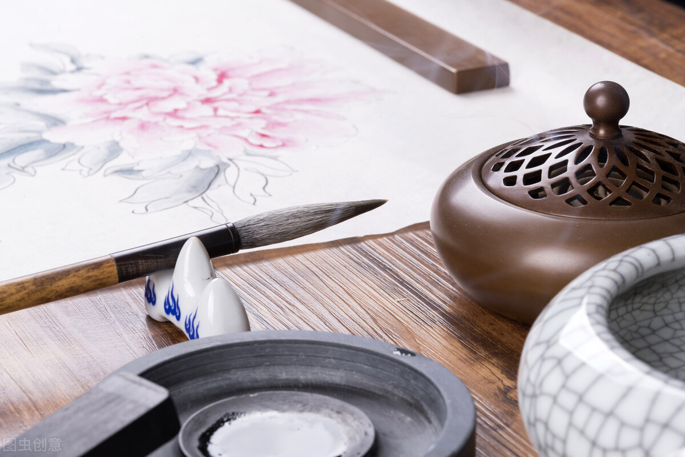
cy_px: 228
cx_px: 342
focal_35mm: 105
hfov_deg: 19.5
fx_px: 1998
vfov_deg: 13.0
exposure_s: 1/125
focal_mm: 105
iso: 100
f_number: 22
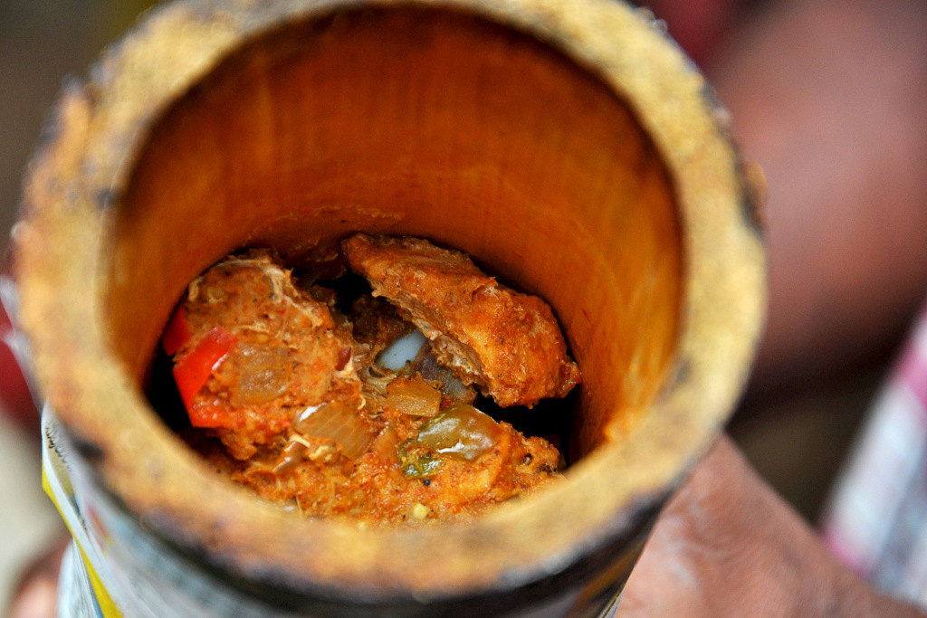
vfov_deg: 8.7
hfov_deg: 13.0
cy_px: 309
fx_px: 4056
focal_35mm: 158
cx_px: 464
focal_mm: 105
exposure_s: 1/320
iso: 320
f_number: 5.6
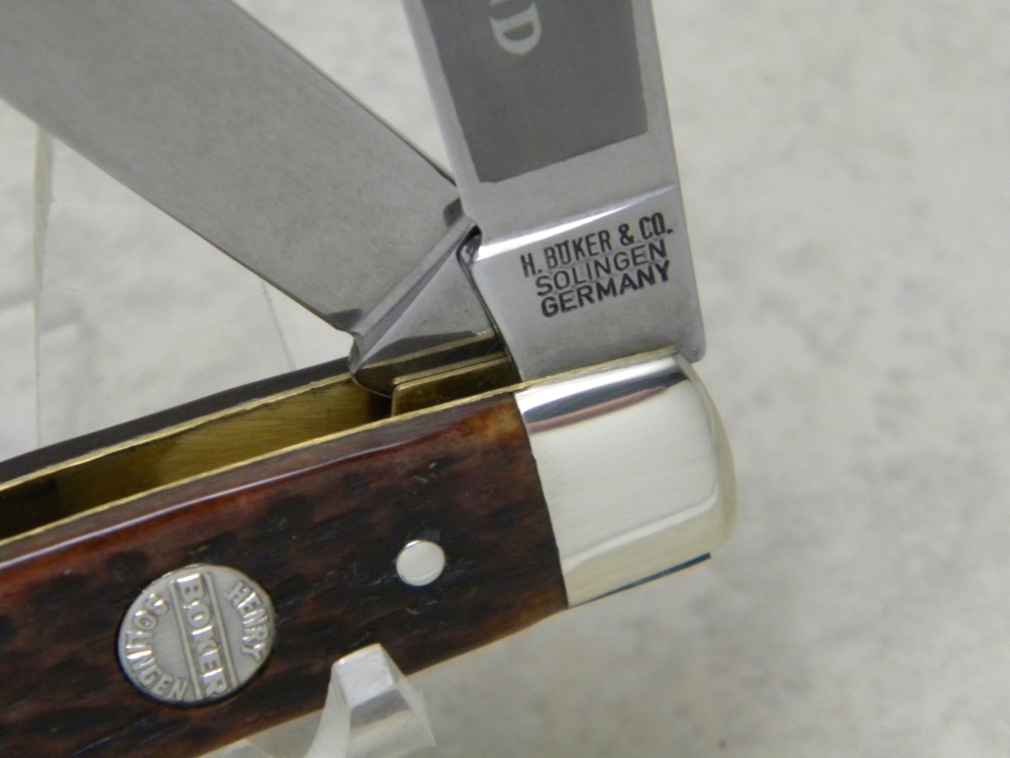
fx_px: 5339
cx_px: 505
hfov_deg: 10.8
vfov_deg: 8.1
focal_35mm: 183
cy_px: 379
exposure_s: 1/16.2
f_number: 5.2
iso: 400
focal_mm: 33.1
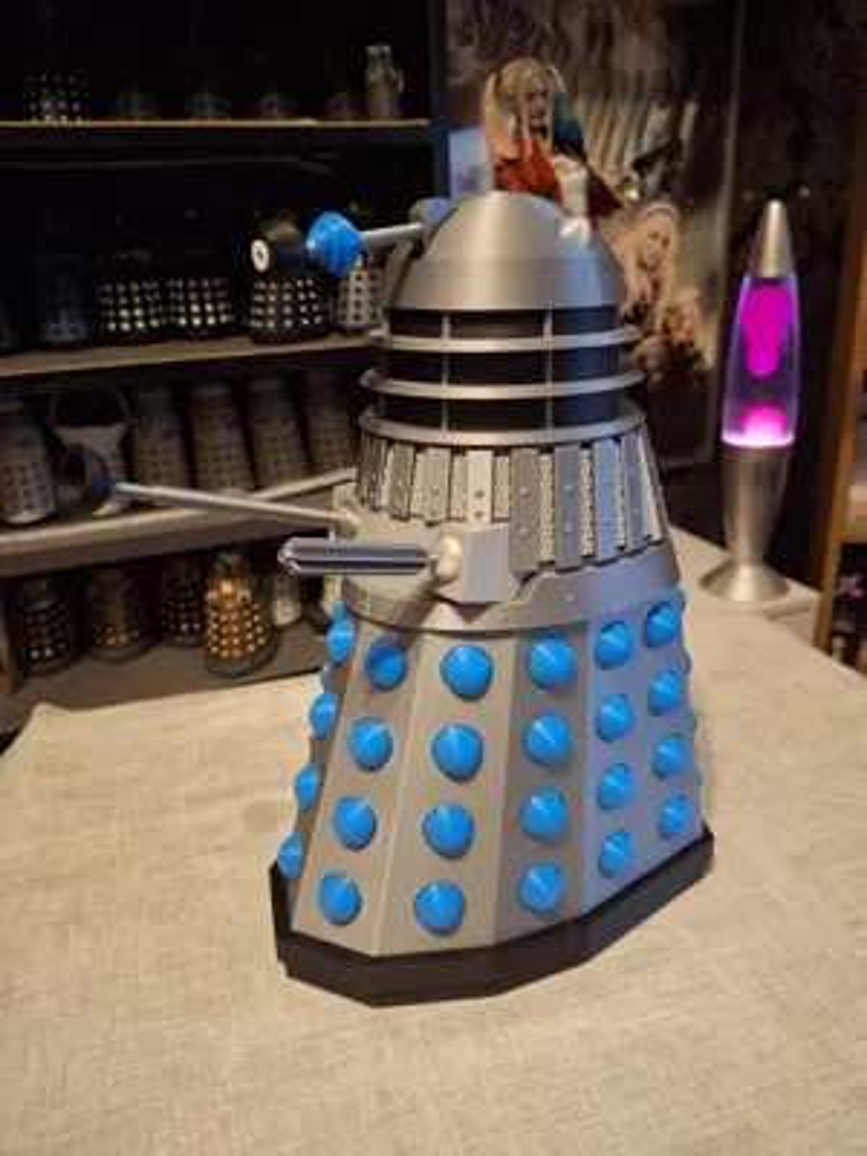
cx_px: 434
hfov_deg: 54.9
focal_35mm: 25
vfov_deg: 69.4
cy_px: 578
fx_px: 835
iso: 400
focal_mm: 4.69
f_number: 1.8
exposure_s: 1/25
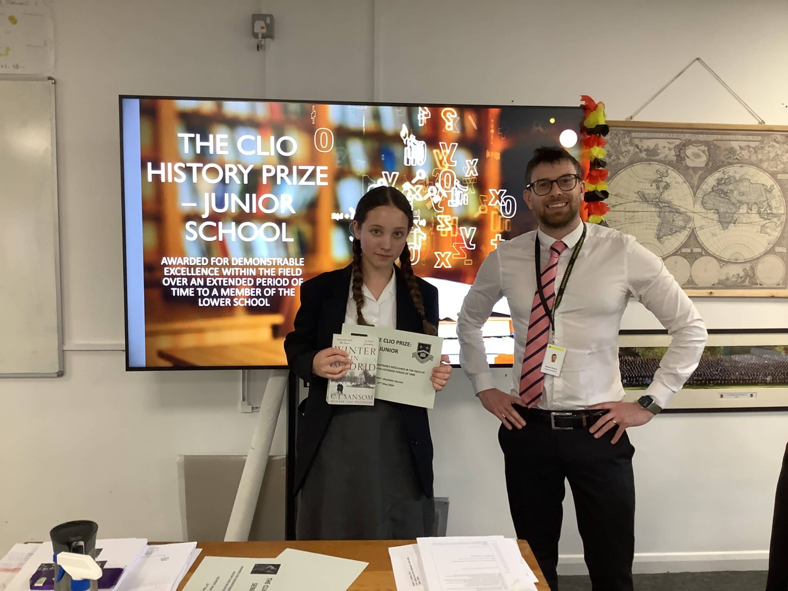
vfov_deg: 45.4
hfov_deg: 58.4
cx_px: 394
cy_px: 296
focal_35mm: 31
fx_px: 706
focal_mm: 3.3
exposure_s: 1/50
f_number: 2.4
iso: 160
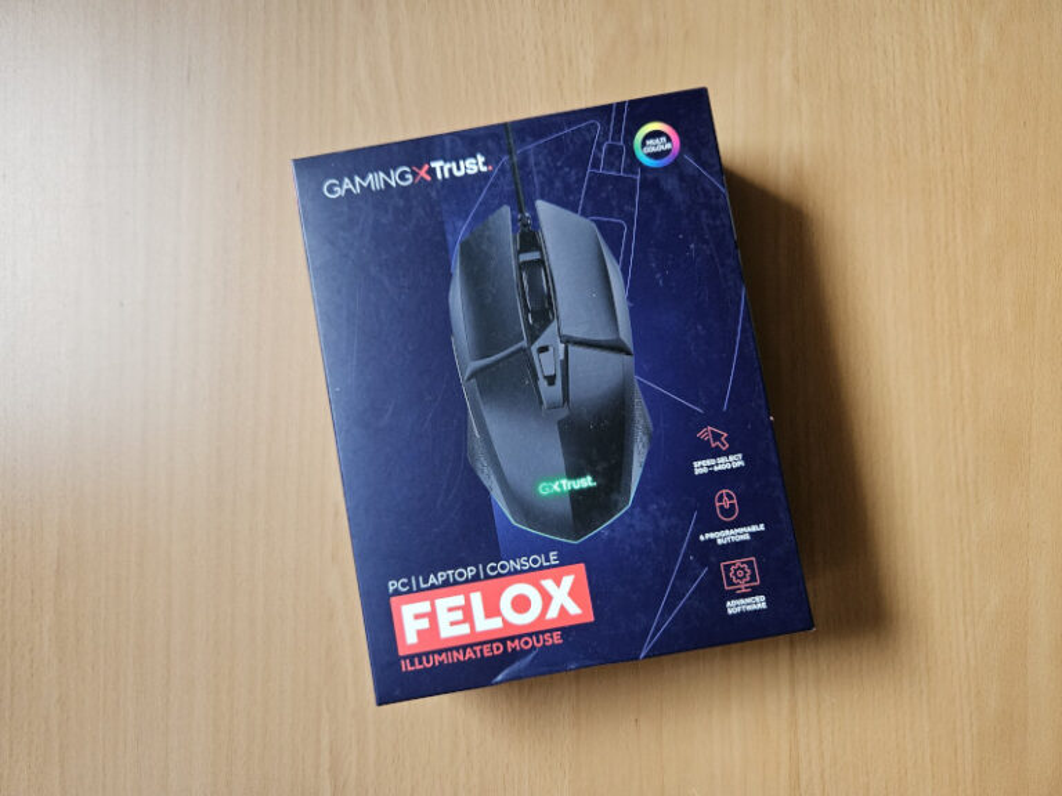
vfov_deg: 58.9
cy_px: 398
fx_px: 706
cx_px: 531
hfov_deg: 73.9
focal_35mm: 23
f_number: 1.8
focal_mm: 5.4
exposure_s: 1/100
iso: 640
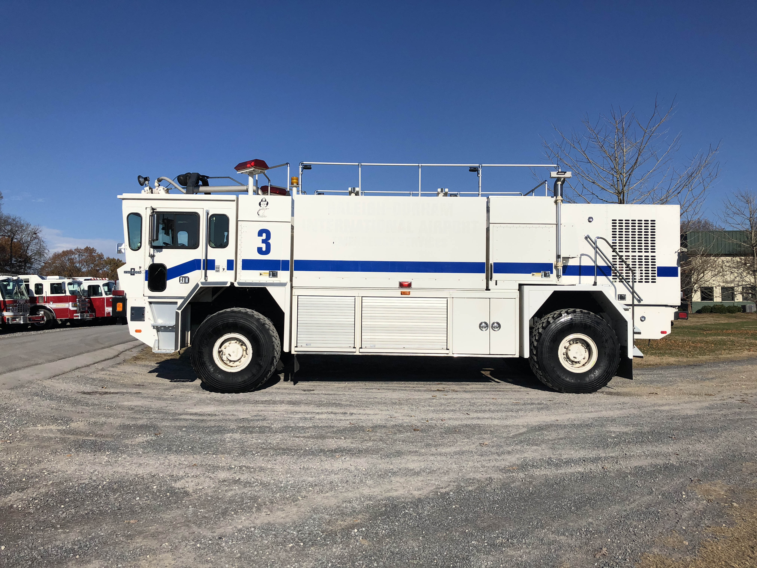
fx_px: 612
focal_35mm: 28
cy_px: 284
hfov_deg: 63.4
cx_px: 378
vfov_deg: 49.7
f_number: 1.8
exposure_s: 1/6024
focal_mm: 4
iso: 25
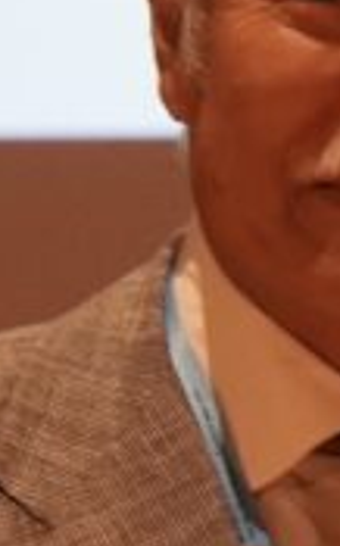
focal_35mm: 939
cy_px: 544
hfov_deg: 1.4
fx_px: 13956
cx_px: 1363
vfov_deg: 2.2
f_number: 4
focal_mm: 105
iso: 1250
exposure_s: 1/200
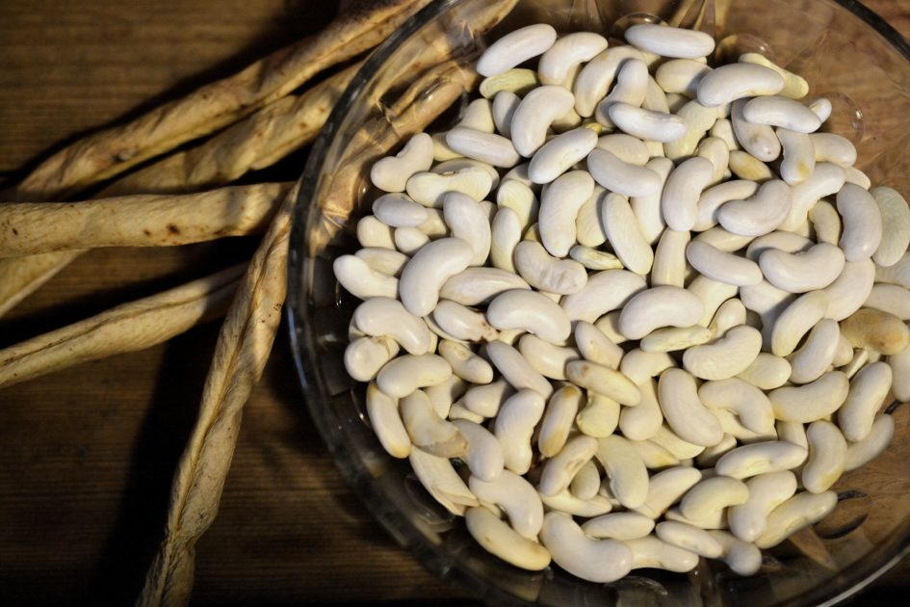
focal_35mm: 60
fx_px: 1517
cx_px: 455
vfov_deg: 22.6
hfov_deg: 33.4
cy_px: 304
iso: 1100
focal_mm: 40
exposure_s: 1/60
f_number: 3
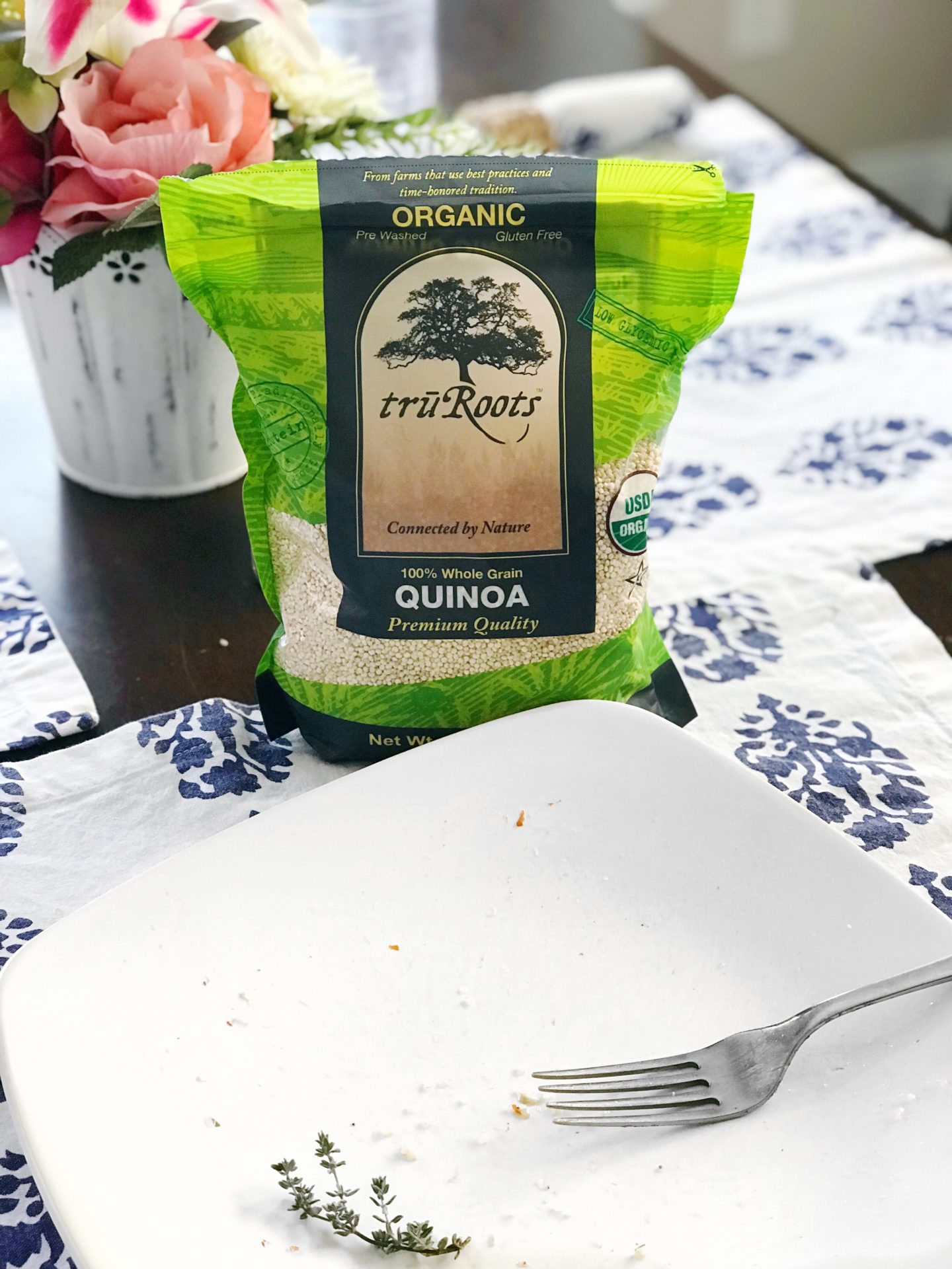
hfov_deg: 25.7
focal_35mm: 57
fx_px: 2090
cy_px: 634
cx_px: 476
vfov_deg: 33.8
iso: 320
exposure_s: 1/60
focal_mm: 6.6
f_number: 2.8
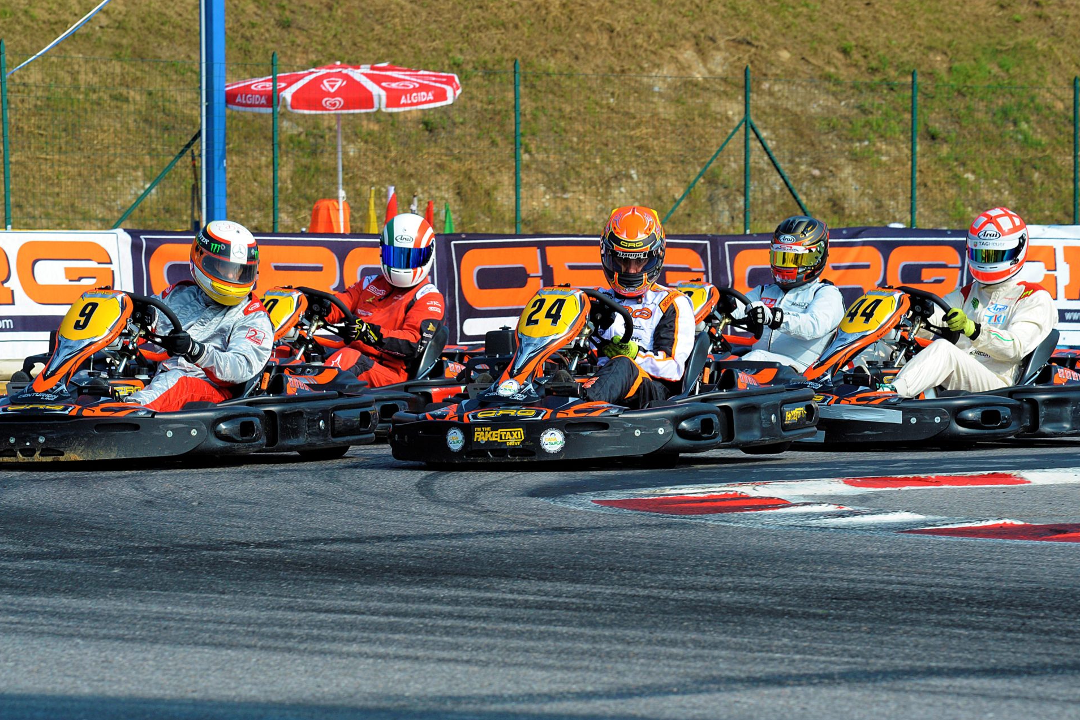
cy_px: 361
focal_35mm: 196
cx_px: 541
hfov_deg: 10.5
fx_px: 5880
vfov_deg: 7.0
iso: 800
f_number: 14
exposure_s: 1/640
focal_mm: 195
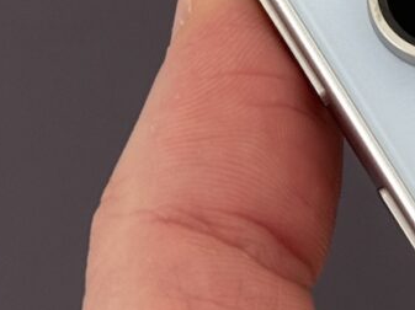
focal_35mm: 219
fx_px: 2623
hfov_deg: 8.7
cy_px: -69
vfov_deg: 6.7
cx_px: 711
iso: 64
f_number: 1.78
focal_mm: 6.76
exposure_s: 1/615
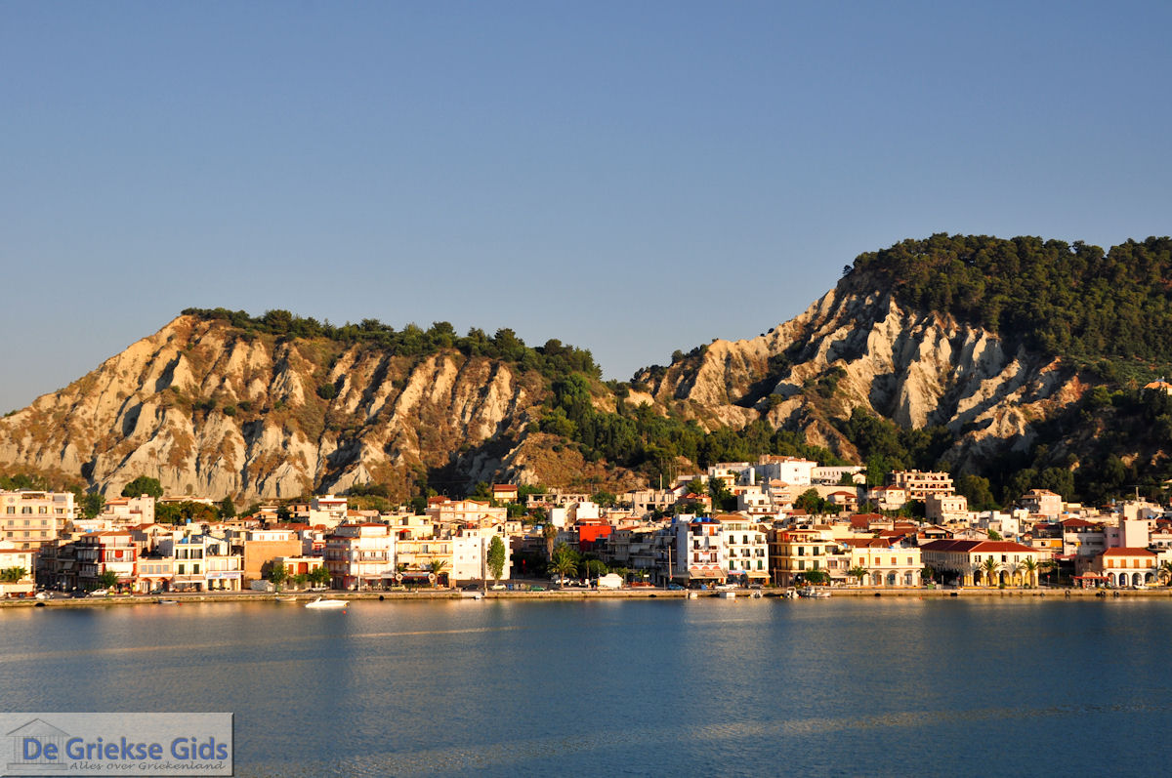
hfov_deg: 35.1
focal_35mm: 57
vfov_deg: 23.7
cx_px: 586
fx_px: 1853
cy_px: 389
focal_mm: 38
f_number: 11
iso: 200
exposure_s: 1/250
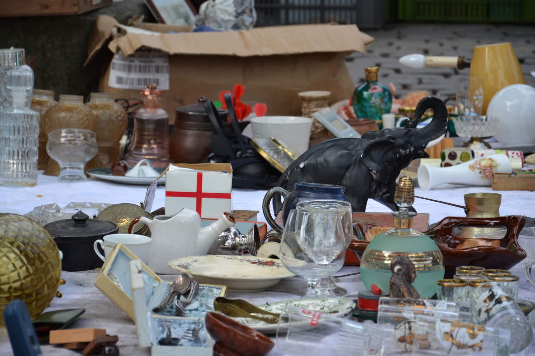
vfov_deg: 8.7
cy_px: 178
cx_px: 268
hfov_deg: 13.0
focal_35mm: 158
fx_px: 2340
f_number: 5.6
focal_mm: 105
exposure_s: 1/125
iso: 100
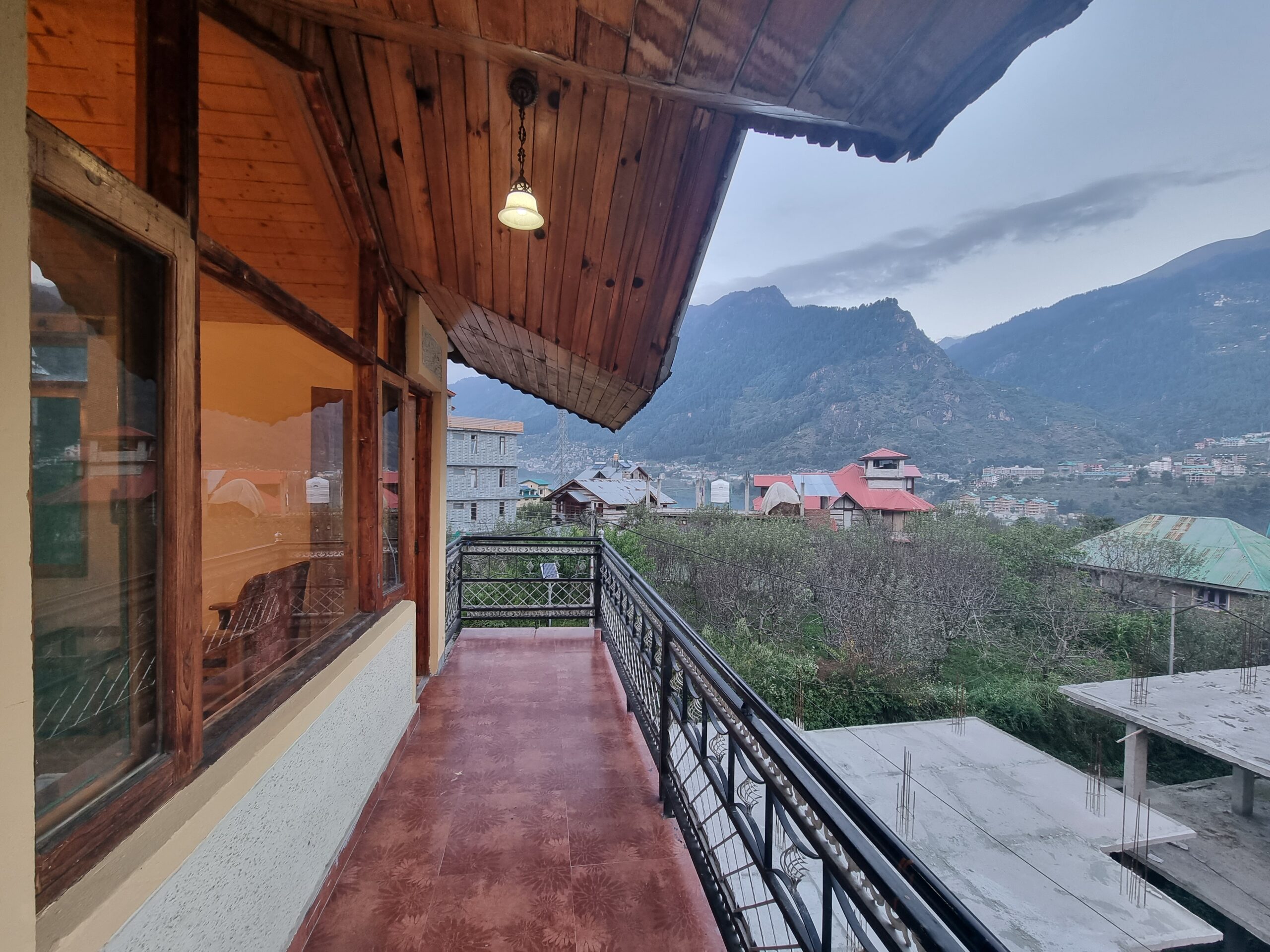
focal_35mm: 13
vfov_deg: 89.9
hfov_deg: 106.2
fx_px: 477
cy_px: 476
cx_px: 635
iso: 100
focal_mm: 2.2
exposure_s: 1/50
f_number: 2.2
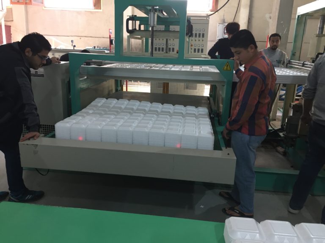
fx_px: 272
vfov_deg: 48.2
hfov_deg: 61.7
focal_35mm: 29
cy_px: 122
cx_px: 162
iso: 125
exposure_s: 1/33
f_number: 2.2
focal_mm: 4.15
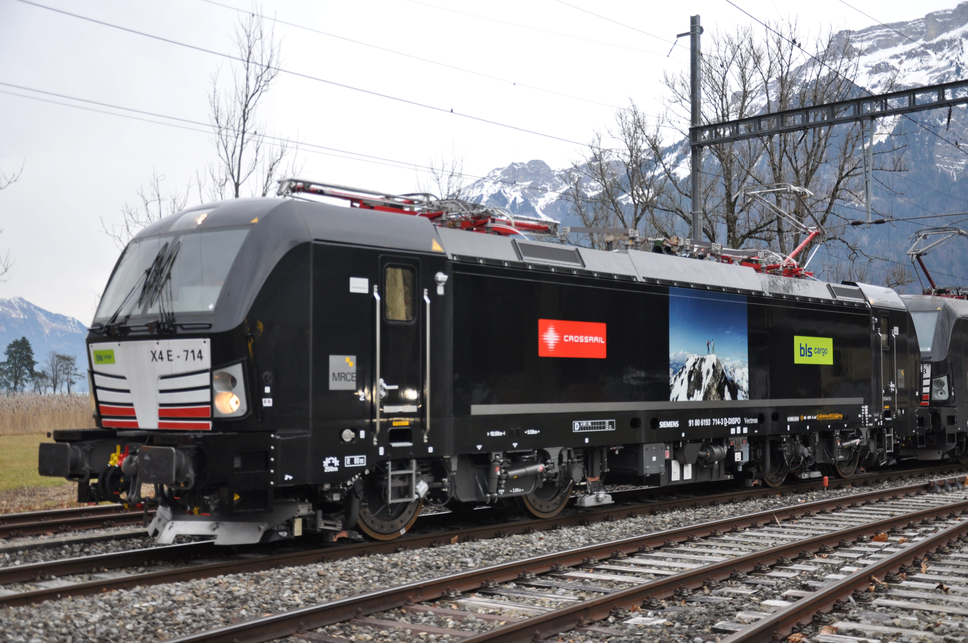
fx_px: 1209
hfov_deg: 43.7
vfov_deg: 29.8
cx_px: 484
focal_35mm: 45
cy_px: 322
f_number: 4.2
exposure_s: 1/60
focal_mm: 30
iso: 450
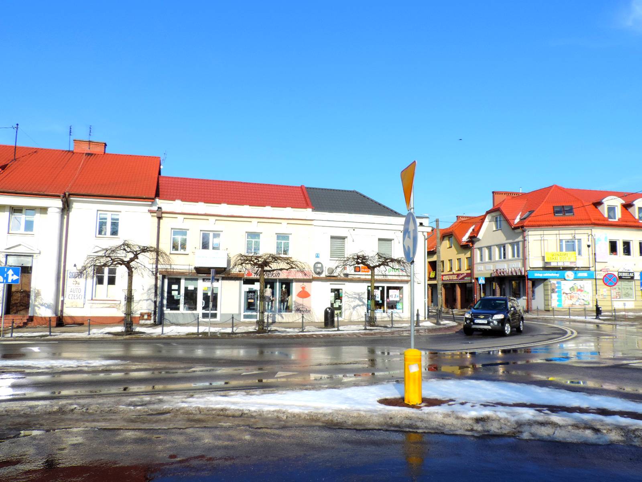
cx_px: 321
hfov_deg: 63.4
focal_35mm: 28
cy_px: 241
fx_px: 519
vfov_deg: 49.7
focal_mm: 4.9
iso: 80
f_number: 3.8
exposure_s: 1/1250
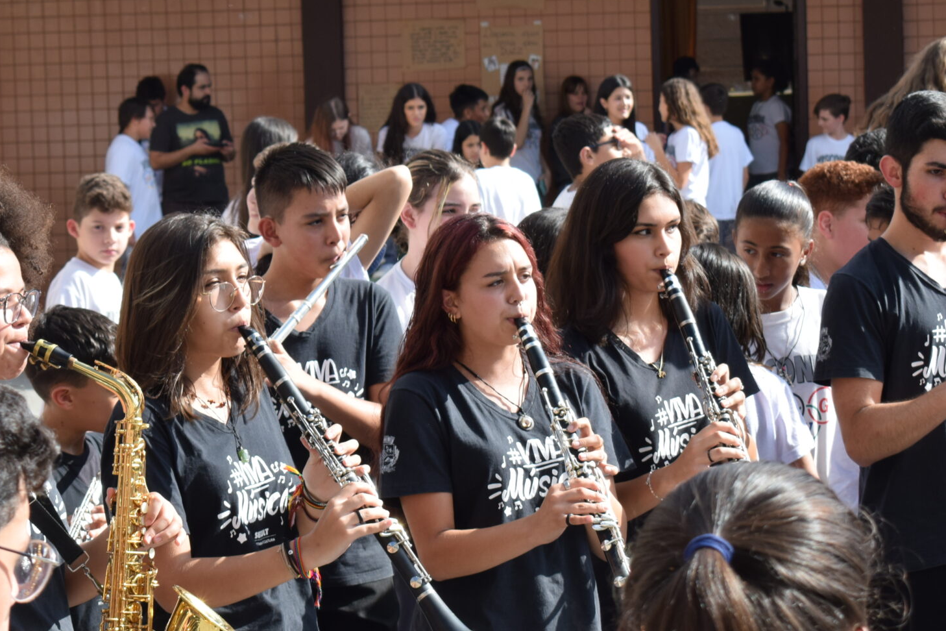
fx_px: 3807
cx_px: 449
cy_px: 333
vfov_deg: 9.5
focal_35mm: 145
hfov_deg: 14.2
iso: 220
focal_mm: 55
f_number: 8
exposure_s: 1/250
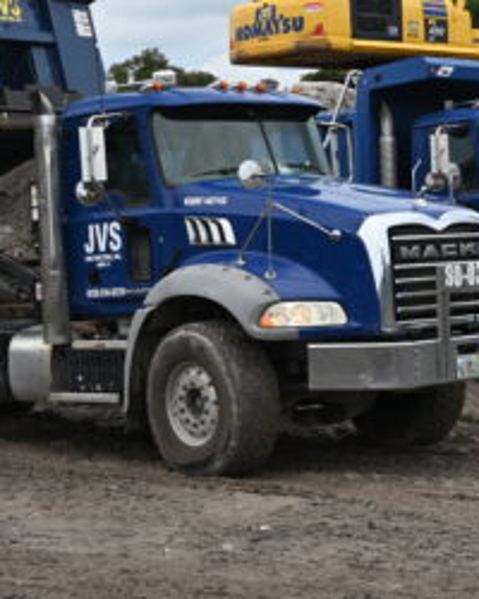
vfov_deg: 19.5
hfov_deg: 15.8
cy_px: 115
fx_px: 1719
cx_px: 180
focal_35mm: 97
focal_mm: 37
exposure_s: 1/400
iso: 100
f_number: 7.1
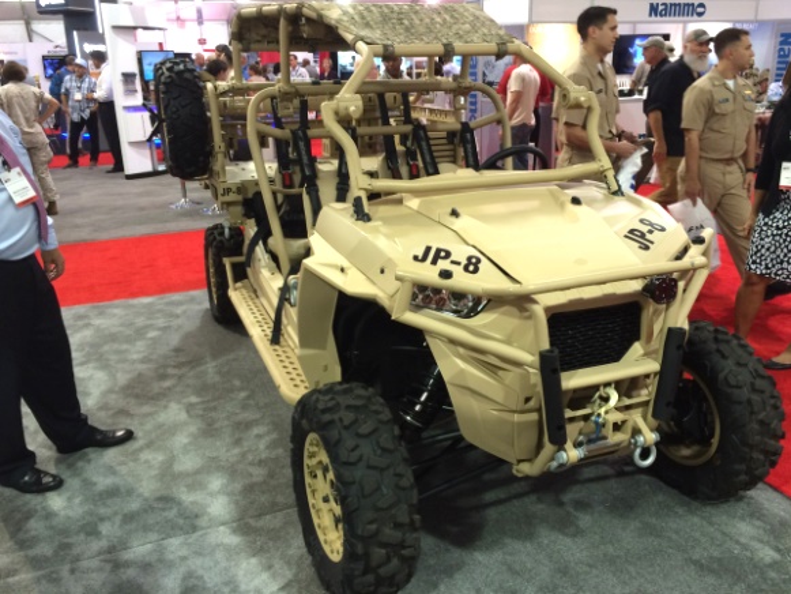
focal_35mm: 29
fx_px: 663
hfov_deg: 61.6
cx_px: 396
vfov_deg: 48.2
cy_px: 297
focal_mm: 4.15
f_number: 2.2
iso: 100
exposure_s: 1/30
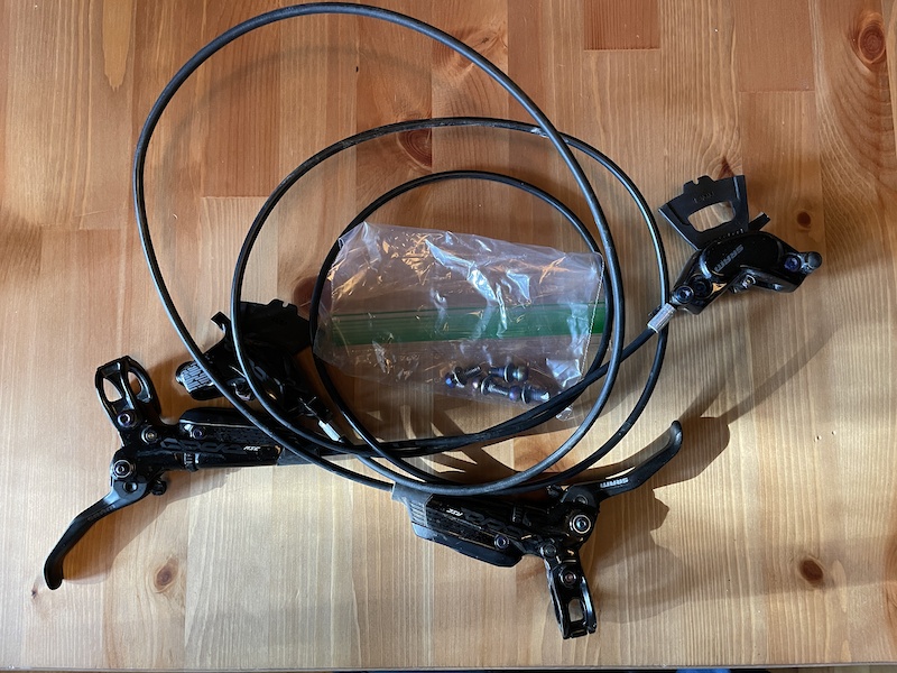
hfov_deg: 67.3
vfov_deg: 53.1
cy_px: 336
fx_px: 674
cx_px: 448
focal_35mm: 26
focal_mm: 4.2
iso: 500
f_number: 1.6
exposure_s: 1/60
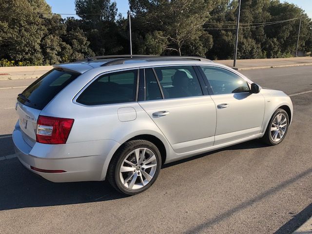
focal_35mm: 28
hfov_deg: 63.4
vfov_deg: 49.7
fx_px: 252
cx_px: 156
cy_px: 117
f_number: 1.8
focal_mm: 3.99
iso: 20
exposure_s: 1/1567
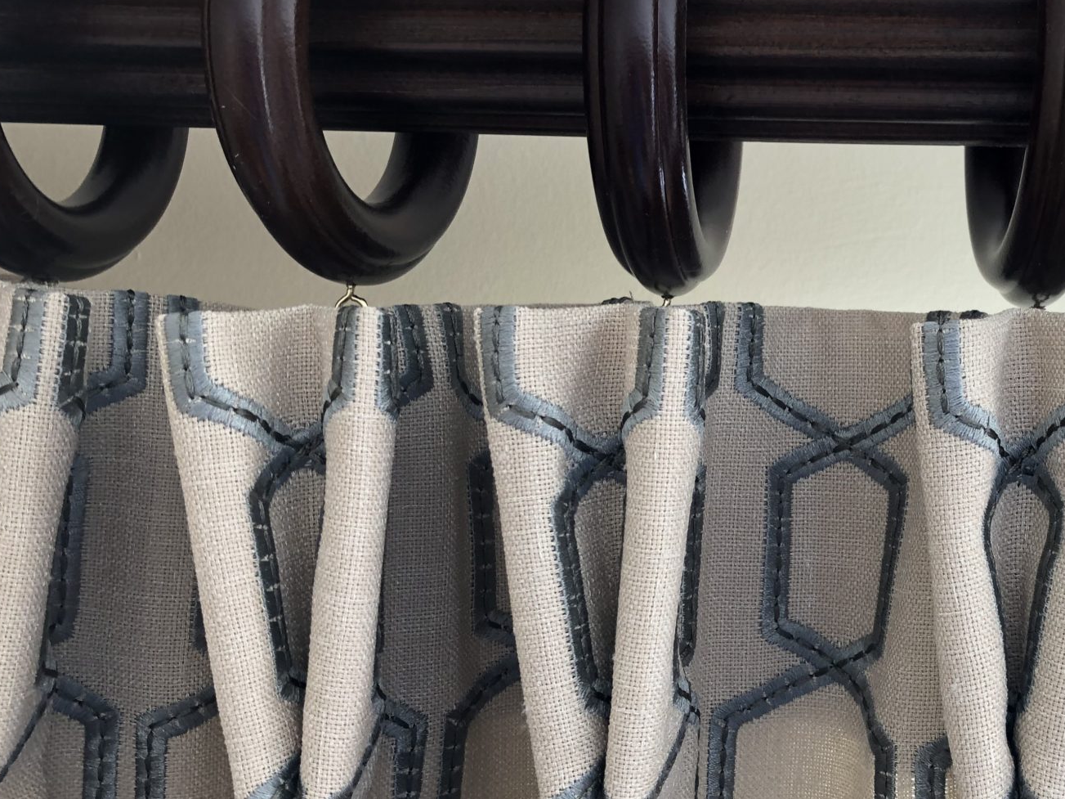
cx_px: 826
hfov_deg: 41.4
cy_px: 438
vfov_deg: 32.8
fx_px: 1354
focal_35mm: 44
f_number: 1.8
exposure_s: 1/120
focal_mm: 4
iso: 64
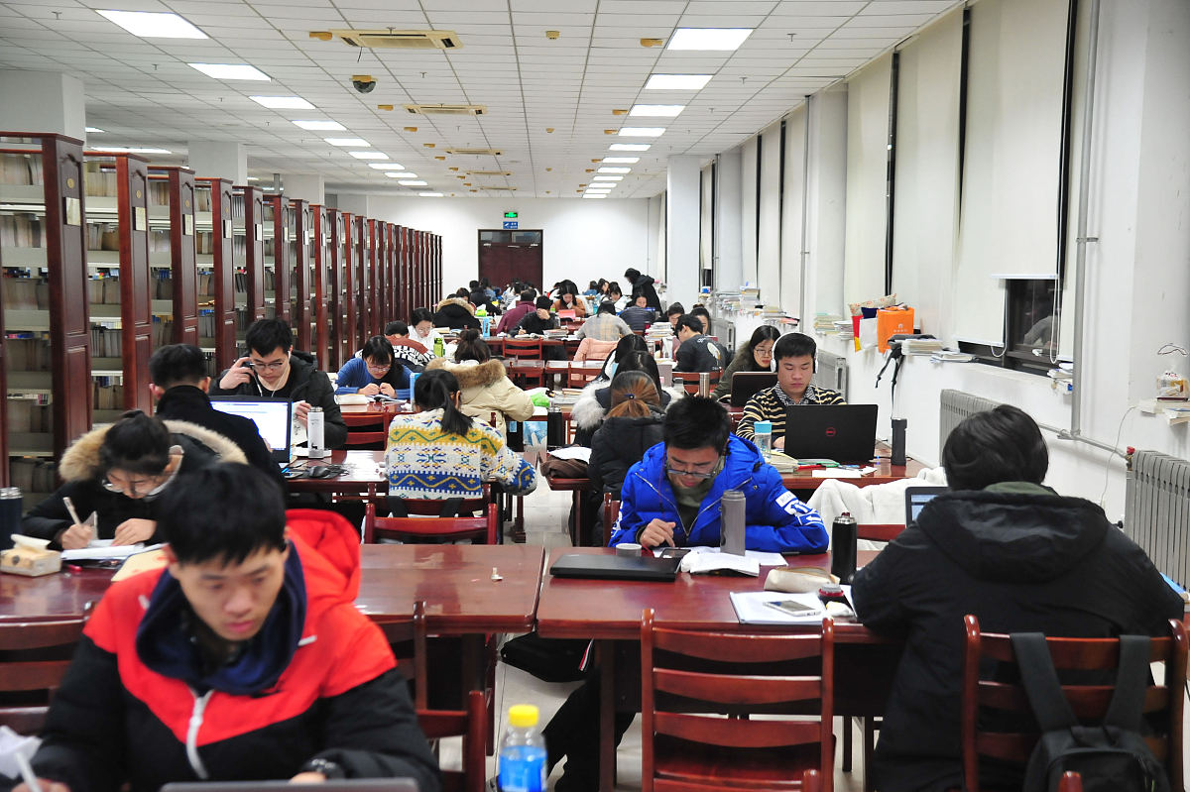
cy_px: 396
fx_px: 1652
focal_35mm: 50
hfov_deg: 39.6
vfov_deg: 27.0
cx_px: 595
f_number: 4.5
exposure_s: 1/60
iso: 2000
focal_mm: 50
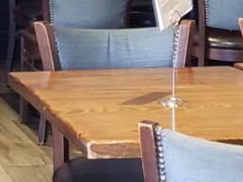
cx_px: -247
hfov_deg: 11.6
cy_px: -40
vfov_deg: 9.5
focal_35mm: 153
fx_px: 1074
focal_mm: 4.3
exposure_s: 1/12
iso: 250
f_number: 1.5
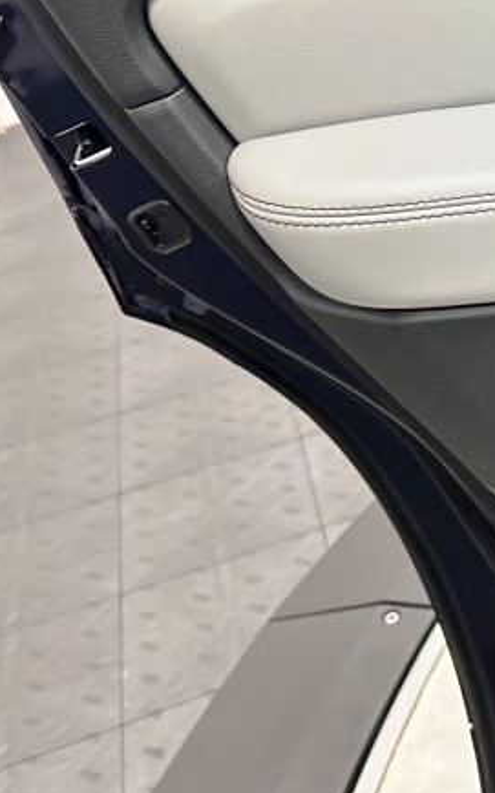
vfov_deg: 33.1
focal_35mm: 60
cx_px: 811
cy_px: 159
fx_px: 1296
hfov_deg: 18.3
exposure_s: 1/60
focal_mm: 6.86
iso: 640
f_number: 1.78
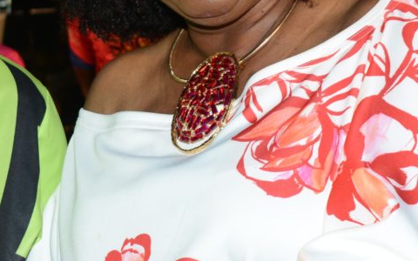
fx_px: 1686
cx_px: 3
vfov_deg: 8.9
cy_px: 180
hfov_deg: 13.9
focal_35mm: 148
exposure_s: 1/250
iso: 400
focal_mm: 34
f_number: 5
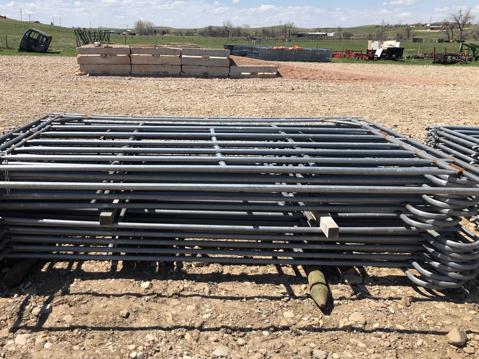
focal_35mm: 32
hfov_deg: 56.6
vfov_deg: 44.1
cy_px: 165
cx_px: 206
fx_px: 443
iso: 20
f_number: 1.8
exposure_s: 1/1845
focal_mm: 3.99
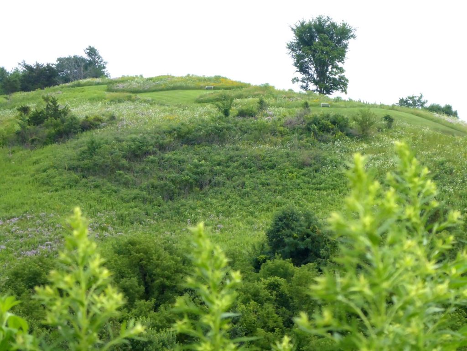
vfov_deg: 10.4
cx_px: 234
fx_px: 1929
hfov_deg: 13.8
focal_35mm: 143
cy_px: 176
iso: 400
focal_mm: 25.6
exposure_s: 1/800
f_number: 5.4
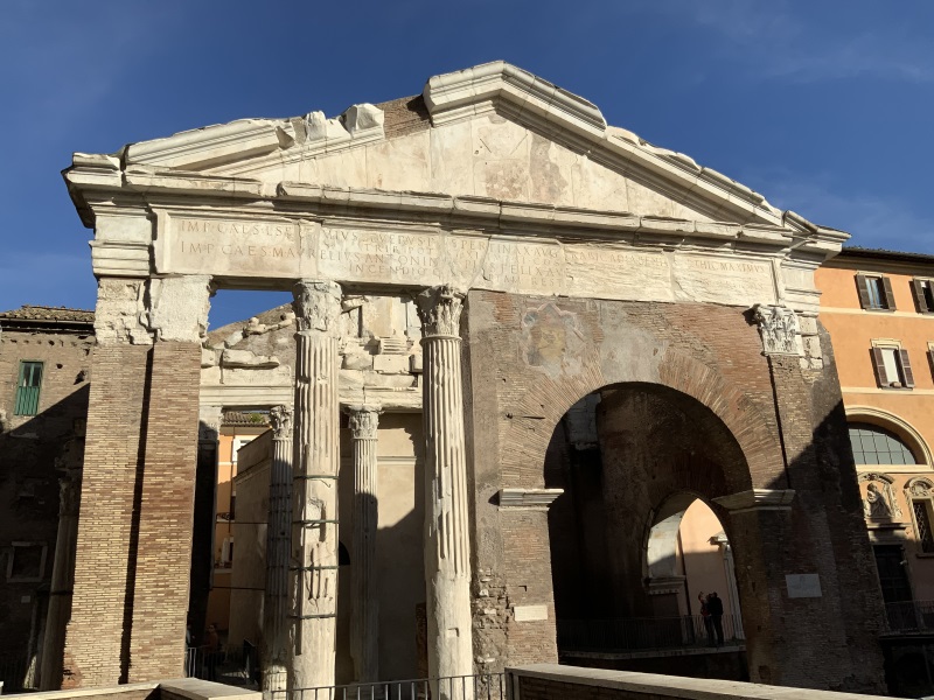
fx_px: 782
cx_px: 467
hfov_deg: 61.7
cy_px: 350
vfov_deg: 48.2
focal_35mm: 29
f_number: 1.8
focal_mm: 3
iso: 20
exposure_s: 1/3322
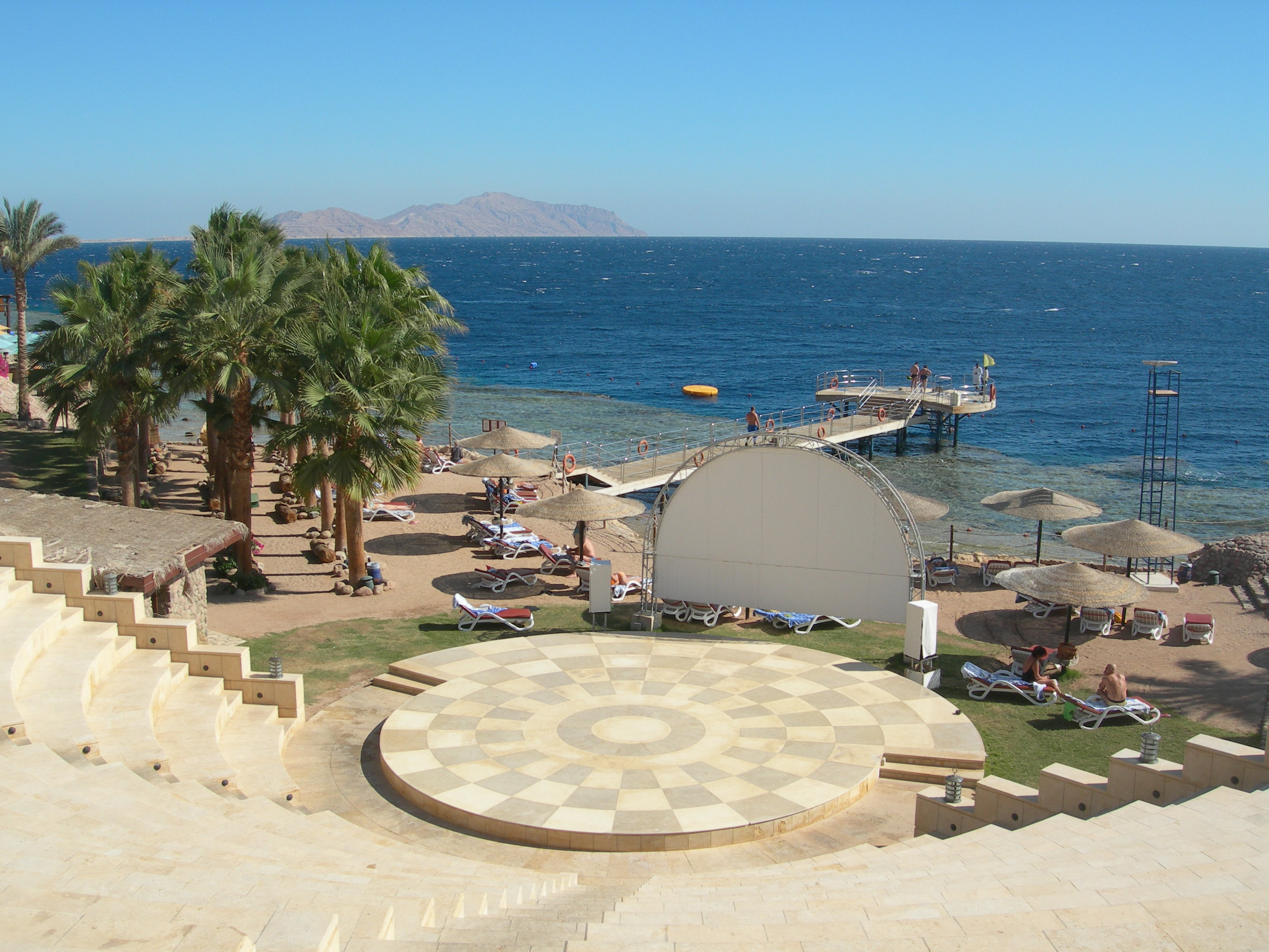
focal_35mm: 38
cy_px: 476
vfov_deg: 37.7
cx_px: 634
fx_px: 1393
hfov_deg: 49.0
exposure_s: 1/660
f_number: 4.8
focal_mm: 7.8
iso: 50
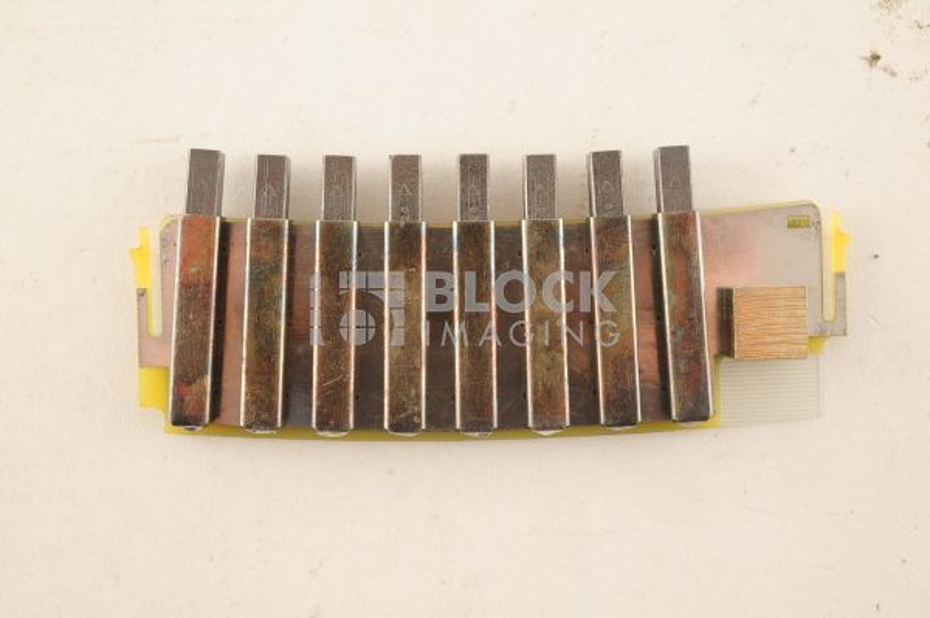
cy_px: 309
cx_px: 465
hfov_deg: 39.6
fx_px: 1291
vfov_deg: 26.9
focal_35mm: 50
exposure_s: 1/160
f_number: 13
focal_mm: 50
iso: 1600
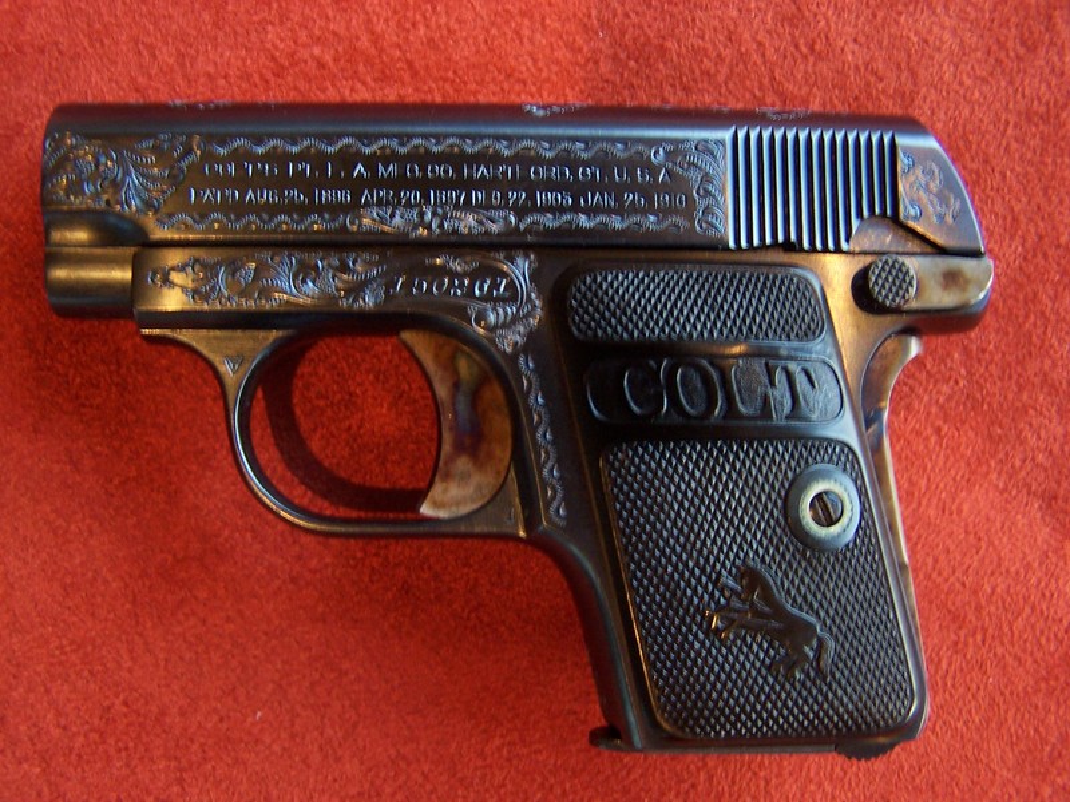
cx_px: 535
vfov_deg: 37.7
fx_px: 1175
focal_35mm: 38
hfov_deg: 49.0
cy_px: 401
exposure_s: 1/8
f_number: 2.8
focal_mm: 6.3
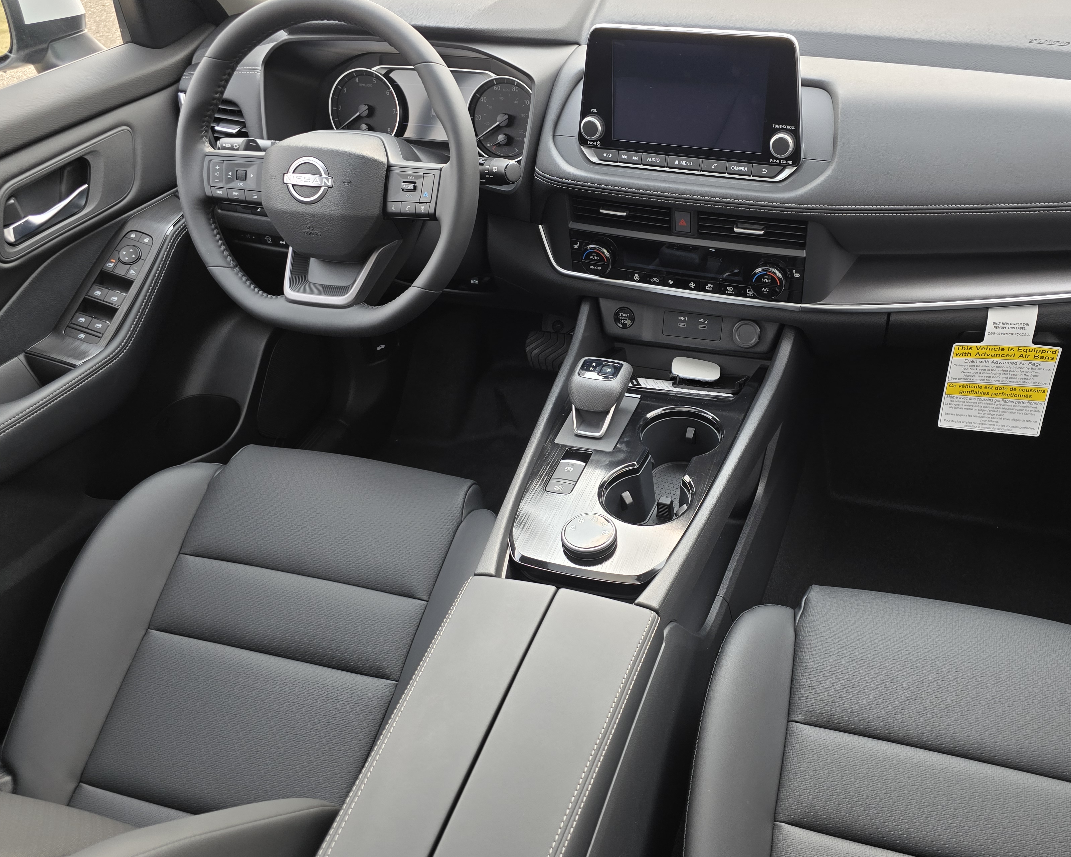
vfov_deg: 51.5
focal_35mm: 28
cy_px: 423
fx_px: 888
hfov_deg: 61.6
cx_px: 647
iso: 40
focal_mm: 6.3
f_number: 1.7
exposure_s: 1/180
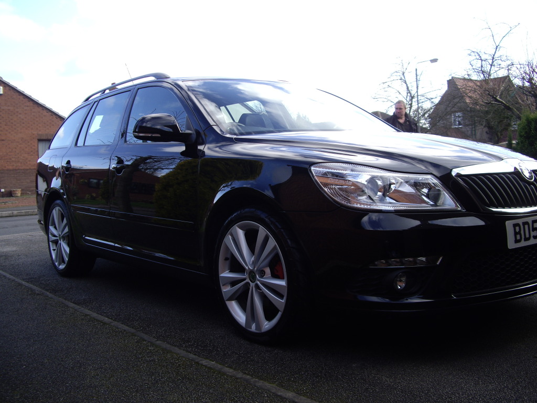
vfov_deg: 37.7
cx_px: 268
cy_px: 202
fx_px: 589
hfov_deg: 49.0
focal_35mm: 38
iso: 50
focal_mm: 7.9
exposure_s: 1/125
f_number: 2.8
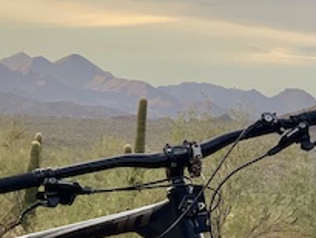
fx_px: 1854
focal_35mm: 203
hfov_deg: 9.7
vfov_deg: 7.2
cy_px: 337
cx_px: 211
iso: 25
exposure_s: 1/122
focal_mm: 6
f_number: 2.4
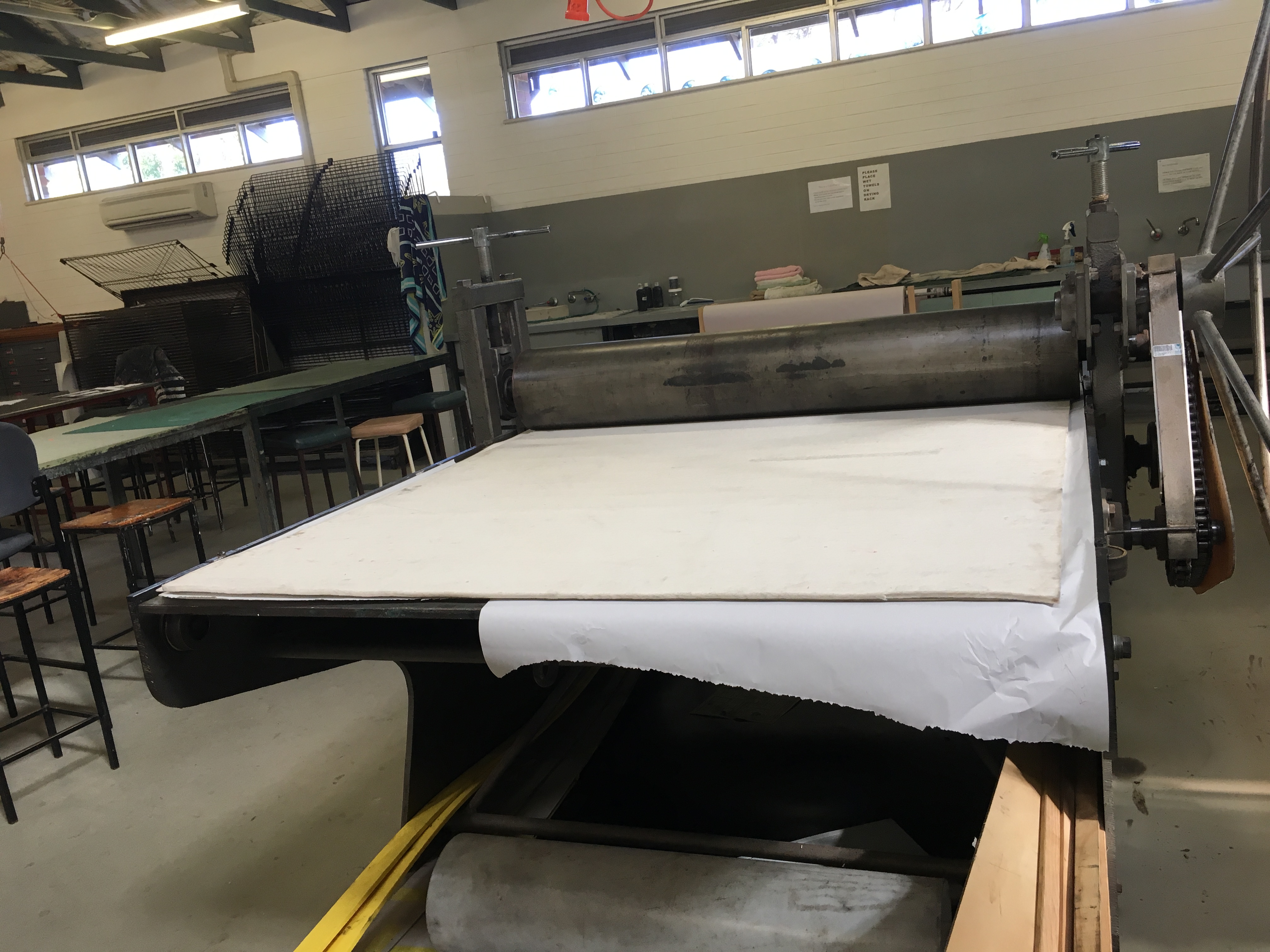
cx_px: 635
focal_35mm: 29
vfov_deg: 48.2
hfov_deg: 61.7
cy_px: 476
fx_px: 1064
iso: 32
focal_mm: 4.15
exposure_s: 1/33
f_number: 2.2
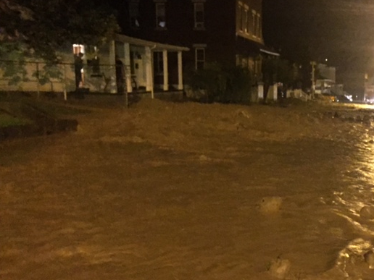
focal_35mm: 45
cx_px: 288
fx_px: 486
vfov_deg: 32.1
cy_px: 161
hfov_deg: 40.7
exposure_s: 1/15
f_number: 2.2
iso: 2000
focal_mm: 4.15
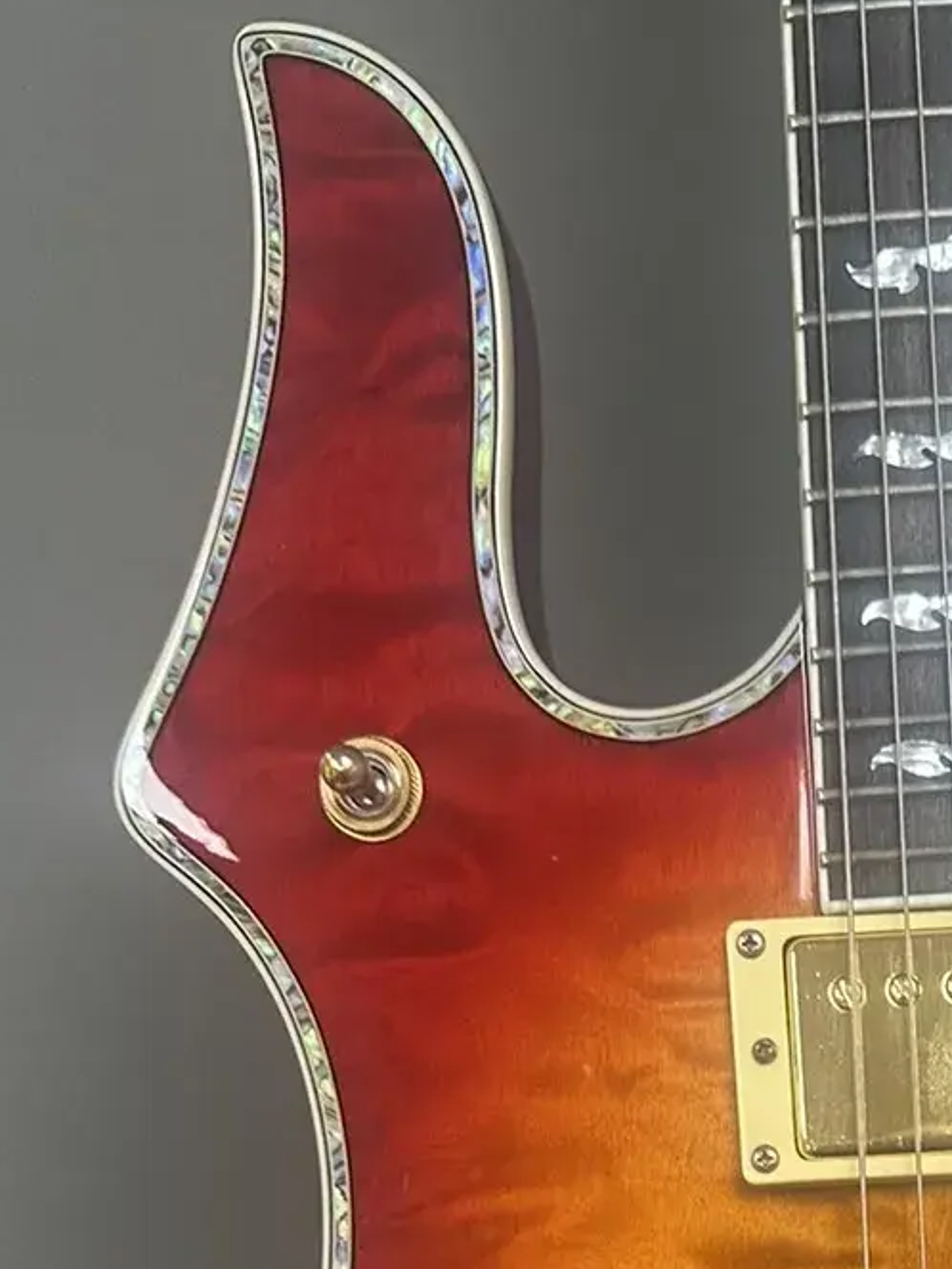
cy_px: 1659
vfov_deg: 23.3
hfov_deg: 19.3
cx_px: 979
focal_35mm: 74
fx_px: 2714
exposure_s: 1/60
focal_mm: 6.86
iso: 160
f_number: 1.78
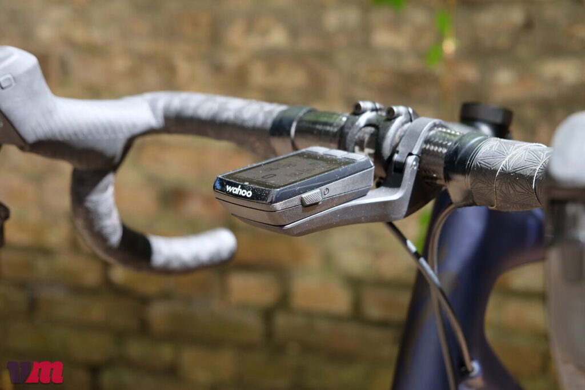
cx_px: 292
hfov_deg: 38.9
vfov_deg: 26.5
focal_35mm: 51
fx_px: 829
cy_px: 195
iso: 400
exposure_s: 1/300
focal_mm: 34.3
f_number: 3.6
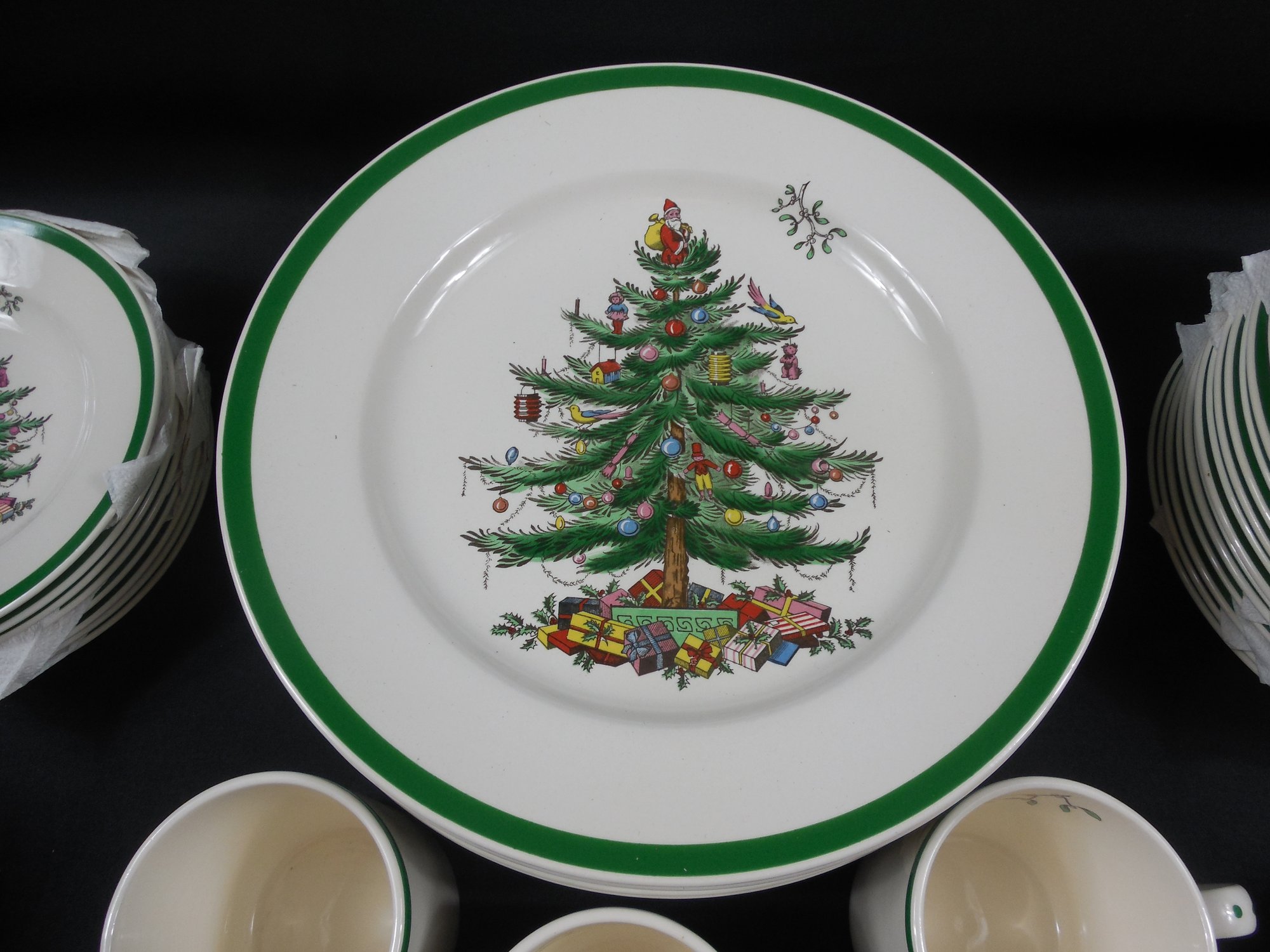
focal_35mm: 25
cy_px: 476
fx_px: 917
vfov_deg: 54.9
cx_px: 635
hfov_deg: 69.4
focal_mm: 4.5
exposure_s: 1/40
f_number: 3.3
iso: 125
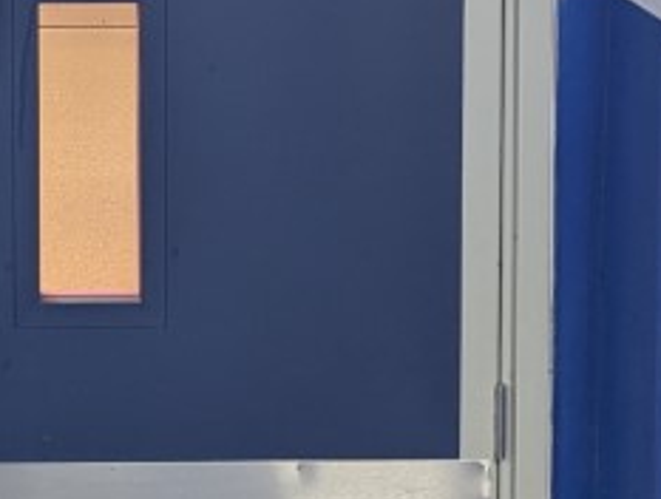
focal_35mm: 123
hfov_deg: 15.6
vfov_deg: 11.7
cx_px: -55
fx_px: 2355
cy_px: -204
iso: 137
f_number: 1.85
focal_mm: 6.81
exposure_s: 1/25
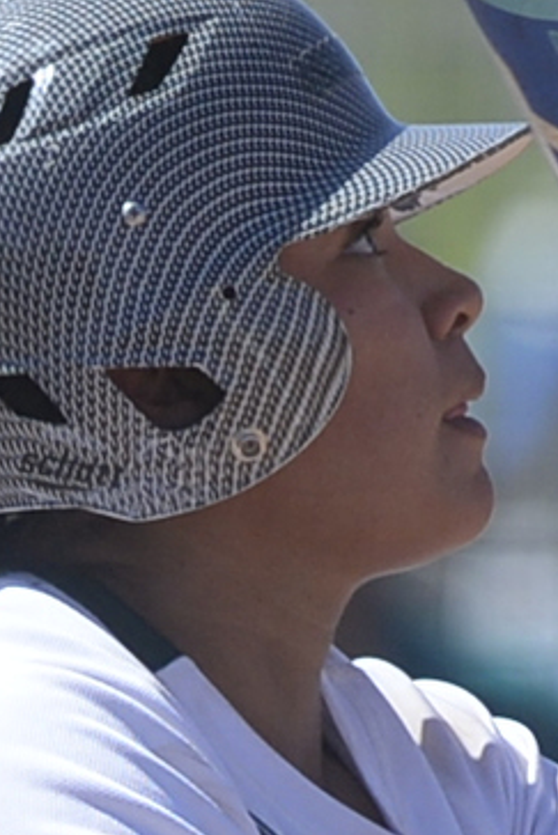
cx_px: 401
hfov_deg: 0.8
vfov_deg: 1.2
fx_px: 38277
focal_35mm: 1648
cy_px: 1904
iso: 500
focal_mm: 300
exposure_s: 1/8000
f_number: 3.5
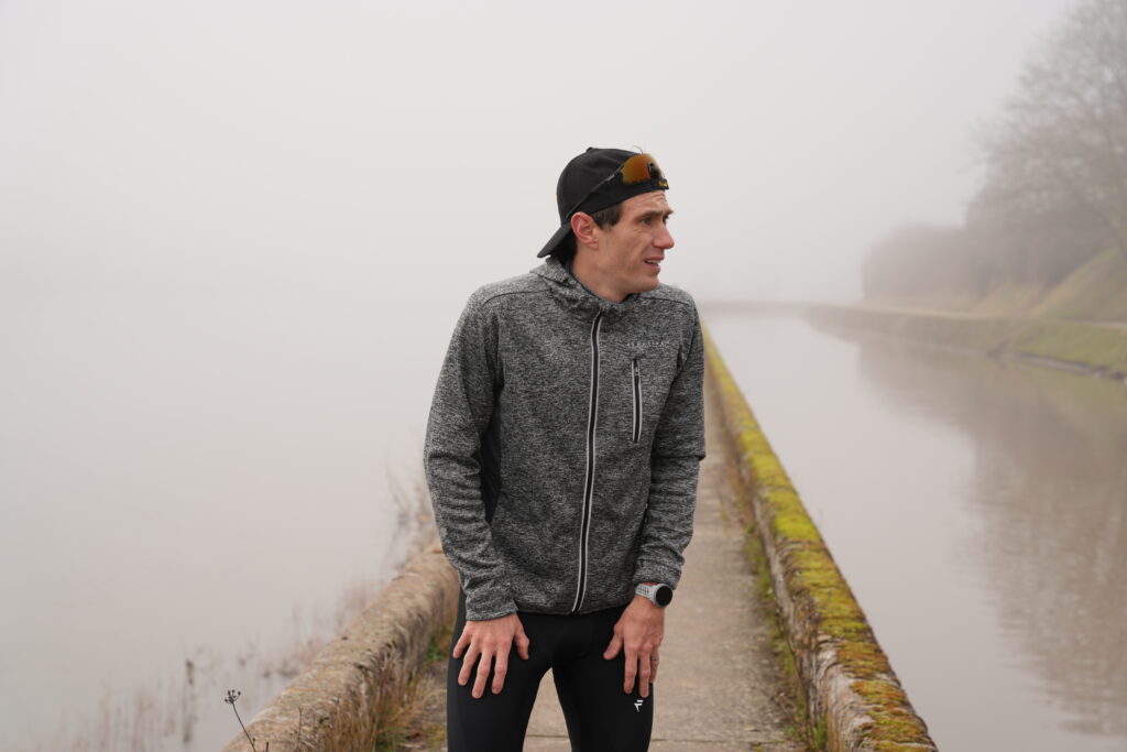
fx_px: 2192
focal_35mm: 70
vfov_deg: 19.5
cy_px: 376
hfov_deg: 28.8
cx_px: 564
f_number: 5
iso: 100
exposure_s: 1/250
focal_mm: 70
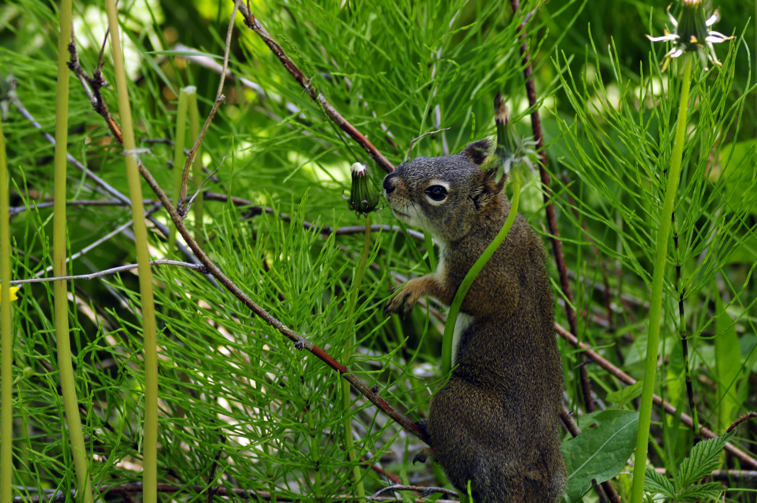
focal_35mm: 285
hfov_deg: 7.2
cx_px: 378
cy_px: 252
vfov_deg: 4.8
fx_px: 5986
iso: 320
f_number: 7.1
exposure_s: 1/200
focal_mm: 190
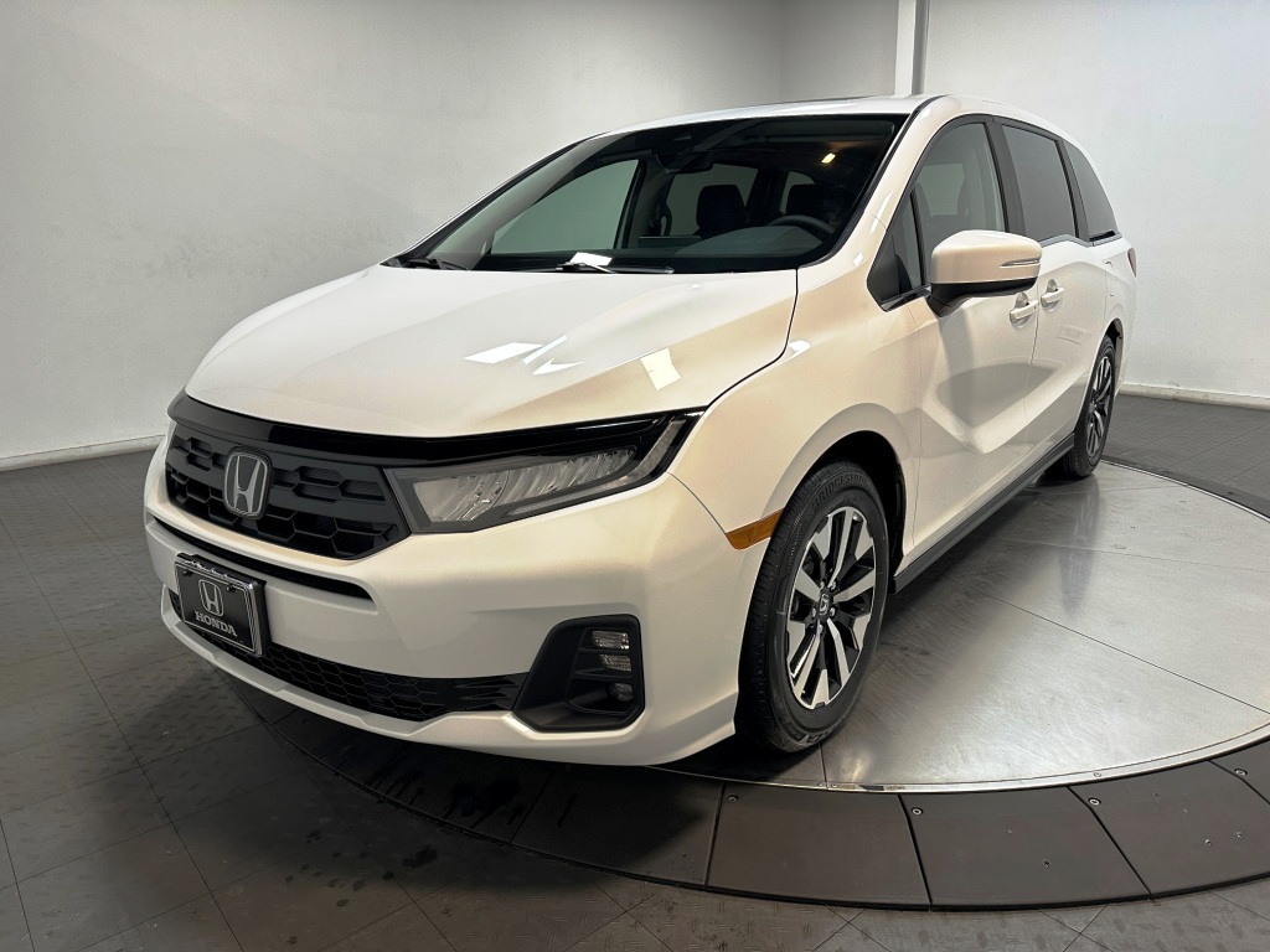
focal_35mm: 24
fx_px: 881
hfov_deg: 71.6
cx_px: 635
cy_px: 476
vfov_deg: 56.8
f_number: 1.78
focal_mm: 6.86
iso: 160
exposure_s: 1/60
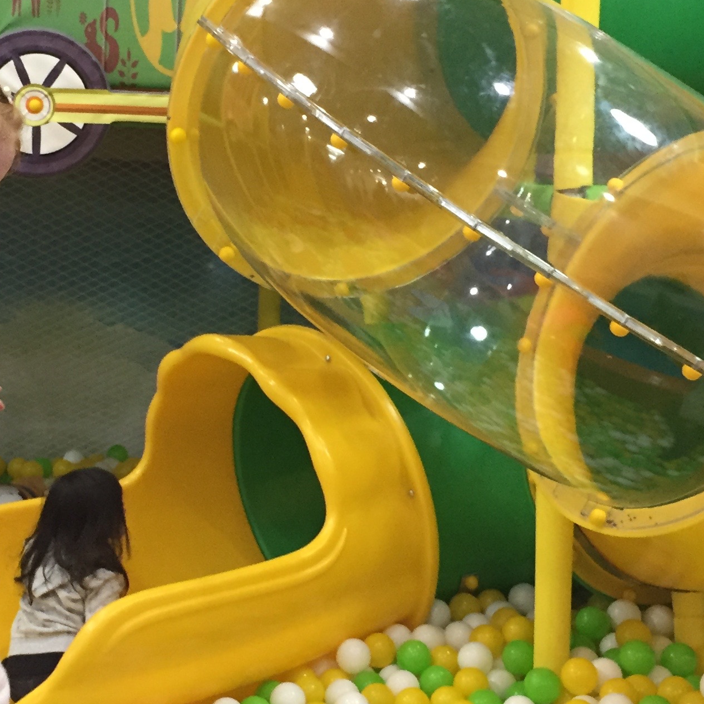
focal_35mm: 66
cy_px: 309
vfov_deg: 26.1
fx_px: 1519
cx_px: 267
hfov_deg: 26.0
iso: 200
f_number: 2.2
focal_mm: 4.15
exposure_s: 1/30
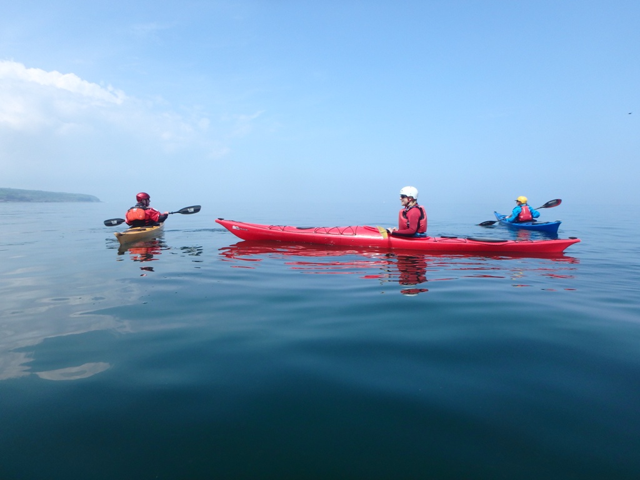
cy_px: 240
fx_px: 388
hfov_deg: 79.0
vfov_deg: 63.4
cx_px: 320
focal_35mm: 21
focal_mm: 3.7
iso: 125
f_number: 3.5
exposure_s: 1/800
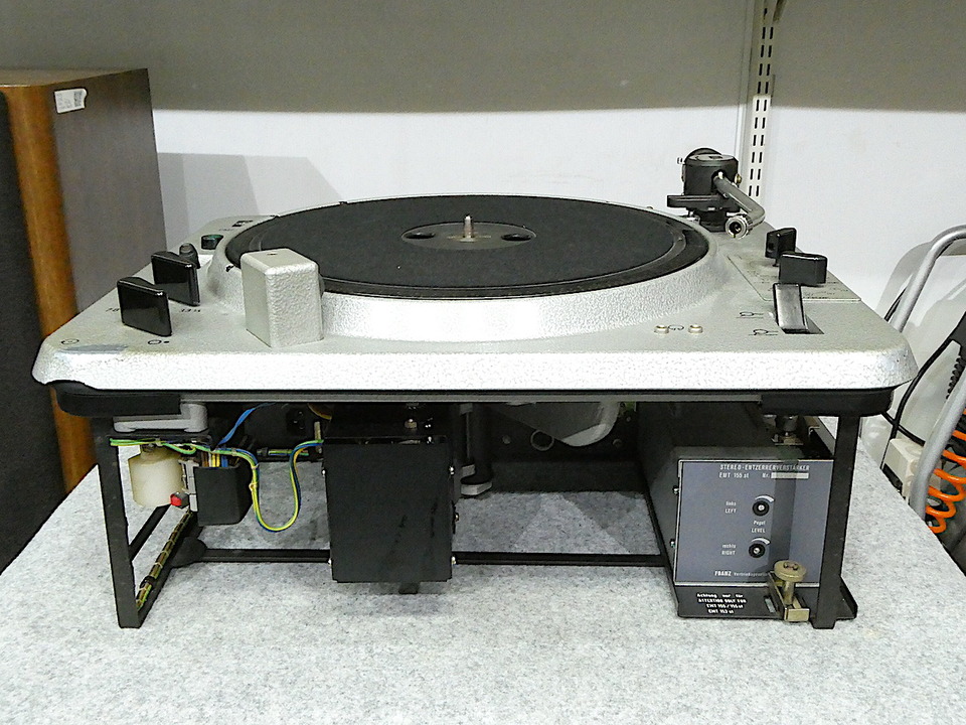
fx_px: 977
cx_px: 483
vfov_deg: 40.7
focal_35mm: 35
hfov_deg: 52.6
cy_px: 362
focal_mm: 6.3
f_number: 6.3
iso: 1600
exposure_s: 1/15
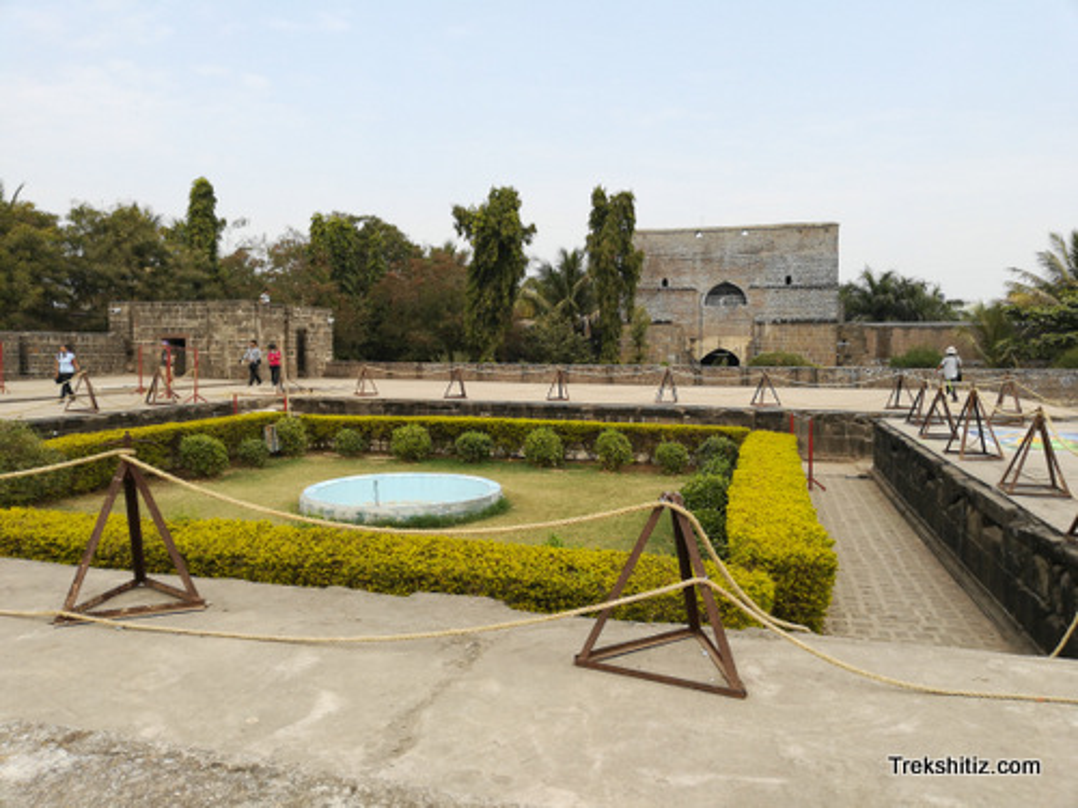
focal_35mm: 26
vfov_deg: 53.1
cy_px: 404
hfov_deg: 67.3
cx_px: 539
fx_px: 810
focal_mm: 3.81
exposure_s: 1/441
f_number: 2.2
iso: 50
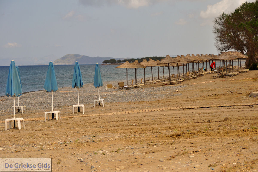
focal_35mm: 112
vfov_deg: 12.1
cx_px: 129
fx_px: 805
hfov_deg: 18.2
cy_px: 86
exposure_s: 1/1250
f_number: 5.3
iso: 200
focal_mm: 75
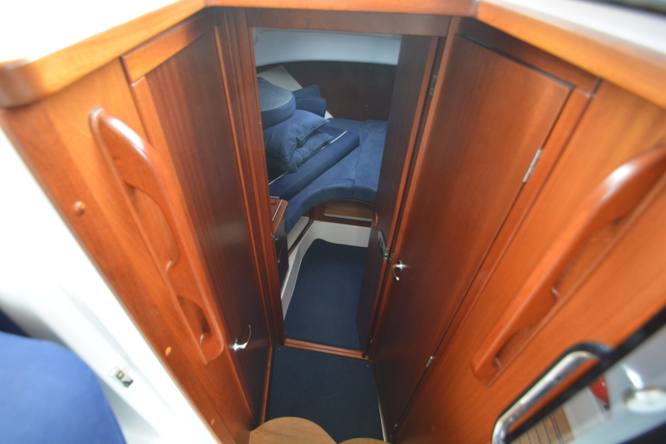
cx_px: 333
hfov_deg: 95.0
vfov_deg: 72.1
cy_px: 222
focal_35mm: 16
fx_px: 305
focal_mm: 11
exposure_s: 1/60
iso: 800
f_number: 4
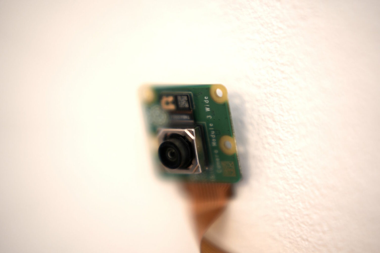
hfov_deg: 23.9
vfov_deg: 16.1
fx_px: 897
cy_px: 126
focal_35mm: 85
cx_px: 190
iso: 200
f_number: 1.4
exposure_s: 1/100
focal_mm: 85
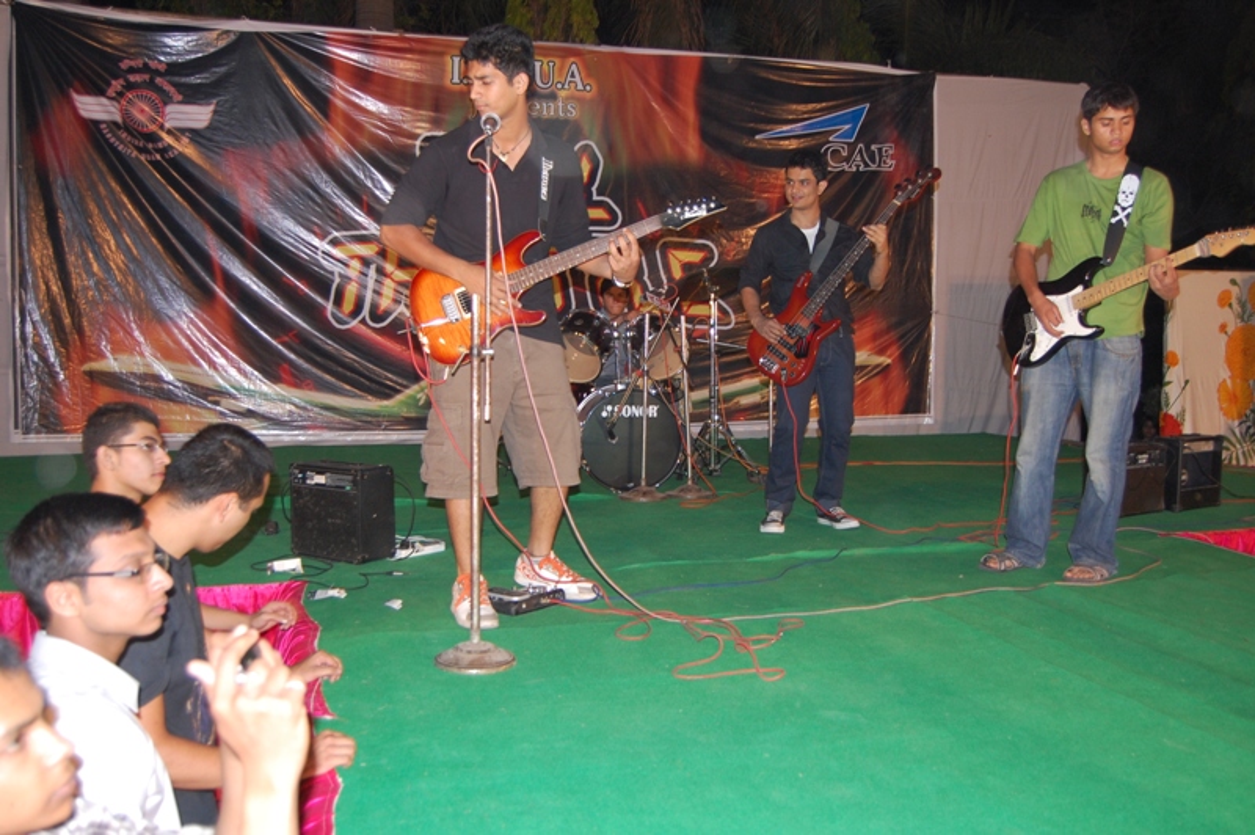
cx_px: 628
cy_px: 418
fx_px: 1149
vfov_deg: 39.9
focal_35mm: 33
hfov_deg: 57.3
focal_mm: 22
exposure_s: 1/60
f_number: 3.8
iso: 450
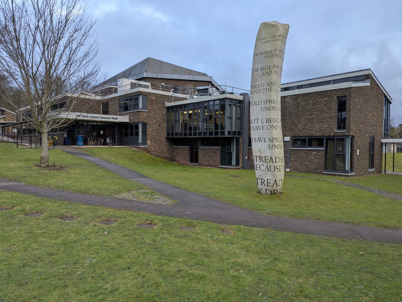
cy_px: 151
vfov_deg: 56.9
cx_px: 201
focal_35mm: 24
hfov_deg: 71.5
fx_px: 279
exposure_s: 1/224
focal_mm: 6.81
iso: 47
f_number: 1.85
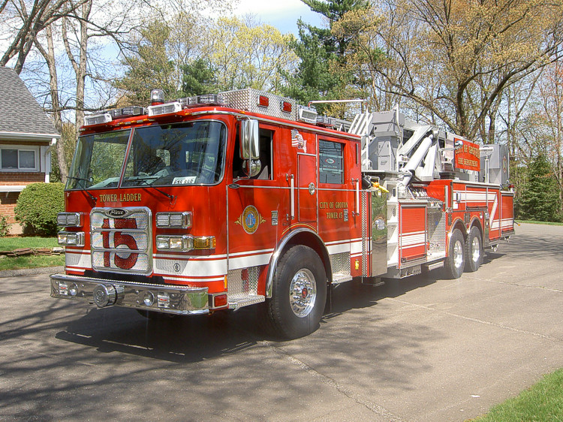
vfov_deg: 41.8
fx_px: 553
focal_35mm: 34
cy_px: 211
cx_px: 282
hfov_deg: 54.0
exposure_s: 1/160
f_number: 4.7
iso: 50
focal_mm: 5.6
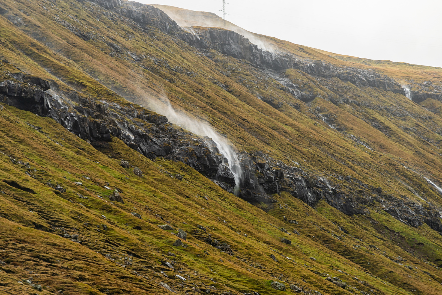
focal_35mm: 120
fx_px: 1473
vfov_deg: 11.4
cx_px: 221
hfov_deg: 17.1
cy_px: 148
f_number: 5
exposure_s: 1/160
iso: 320
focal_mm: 120
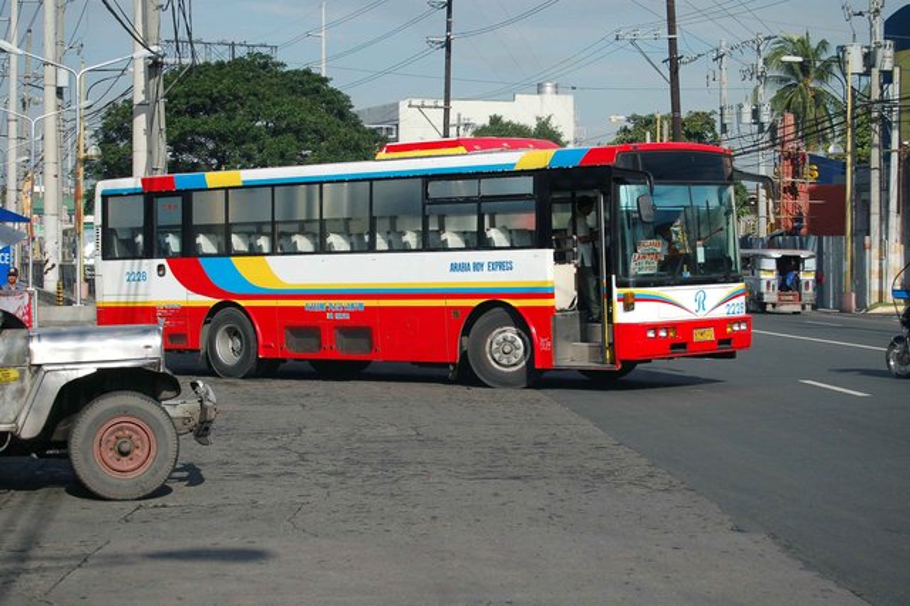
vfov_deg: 16.5
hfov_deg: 24.6
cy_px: 303
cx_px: 455
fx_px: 2084
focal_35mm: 82
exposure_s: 1/1000
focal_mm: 55
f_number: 5.6
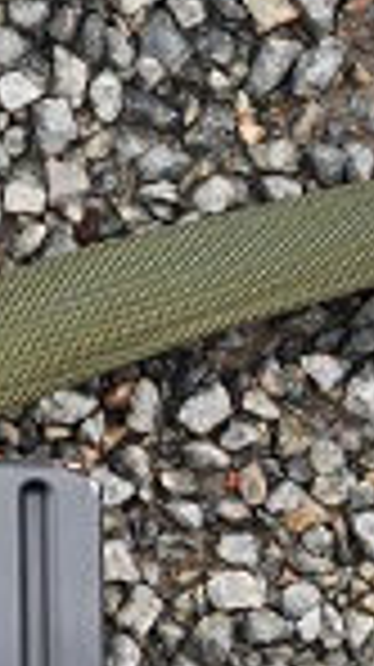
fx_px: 3501
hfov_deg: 5.9
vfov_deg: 10.9
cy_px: 218
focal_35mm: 198
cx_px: -446
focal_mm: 31
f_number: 4
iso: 200
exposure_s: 1/60
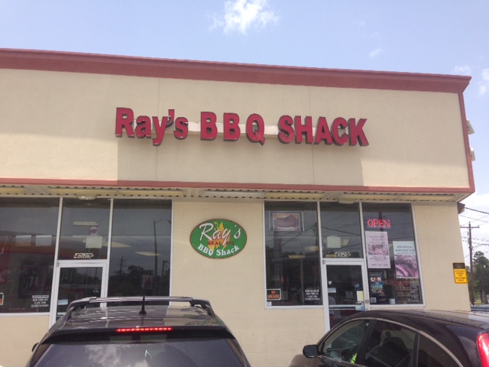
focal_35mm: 33
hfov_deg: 55.4
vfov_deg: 42.9
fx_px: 466
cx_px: 244
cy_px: 184
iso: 50
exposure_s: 1/1261
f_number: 2.4
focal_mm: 4.12
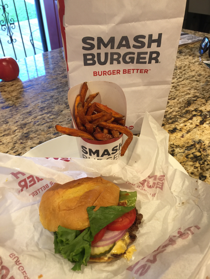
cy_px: 140
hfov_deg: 48.2
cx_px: 105
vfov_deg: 61.7
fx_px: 235
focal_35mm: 29
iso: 32
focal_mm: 4.15
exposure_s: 1/15
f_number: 2.2
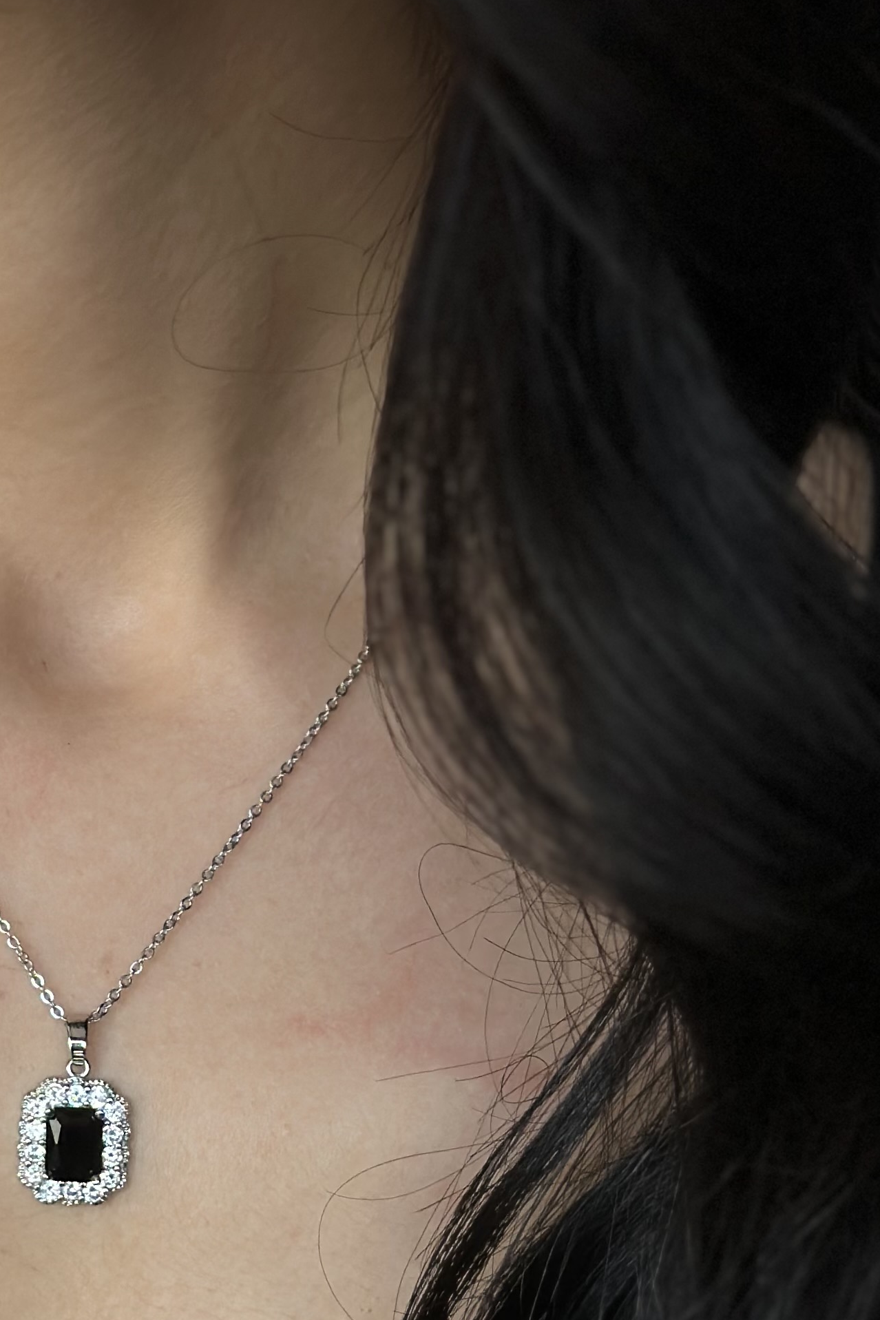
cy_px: 673
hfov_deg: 12.9
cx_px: 37
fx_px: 3850
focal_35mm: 105
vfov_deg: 19.5
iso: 80
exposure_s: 1/1590
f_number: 1.78
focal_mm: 6.86
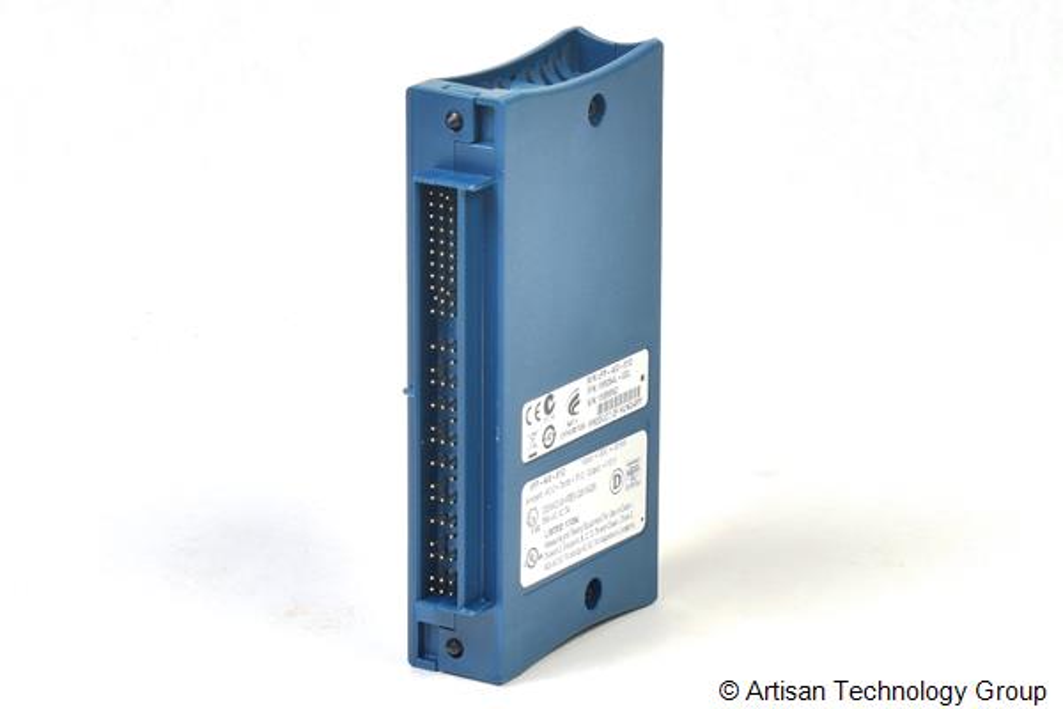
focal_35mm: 82
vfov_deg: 16.6
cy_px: 354
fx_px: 2436
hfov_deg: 24.6
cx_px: 532
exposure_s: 1/200
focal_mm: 55
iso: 200
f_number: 11
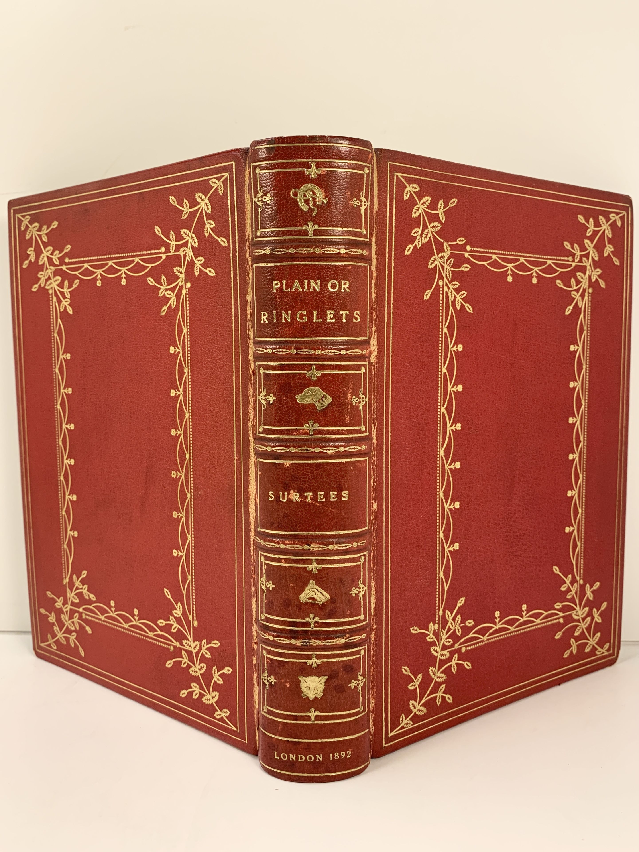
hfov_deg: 53.1
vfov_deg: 67.3
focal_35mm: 26
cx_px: 320
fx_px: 640
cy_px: 426
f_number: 1.8
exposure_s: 1/120
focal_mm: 4.25
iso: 64
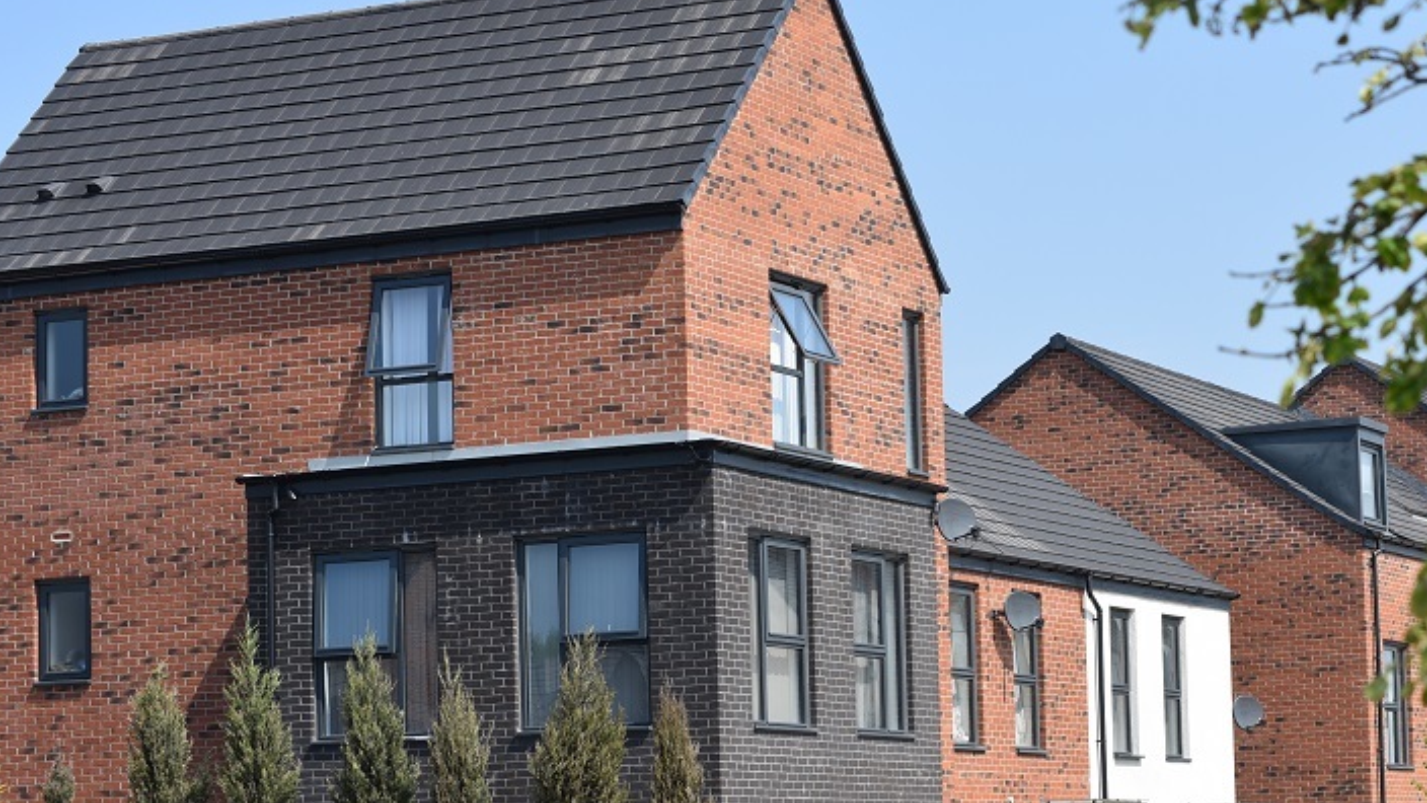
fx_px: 3784
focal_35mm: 100
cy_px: 552
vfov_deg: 12.1
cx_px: 930
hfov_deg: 21.3
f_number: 11
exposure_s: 1/320
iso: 250
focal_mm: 70
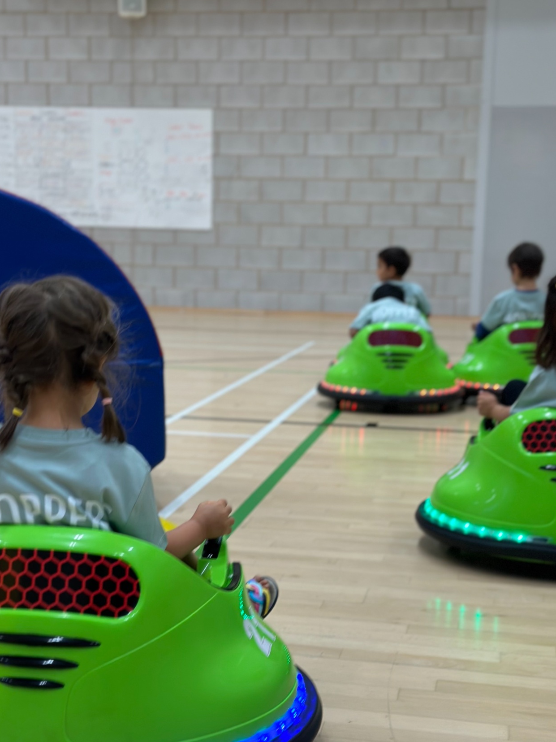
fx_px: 1242
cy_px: 440
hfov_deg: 25.2
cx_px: 276
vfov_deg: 33.1
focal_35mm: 58
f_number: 1.78
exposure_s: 1/164
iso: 125
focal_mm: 6.86
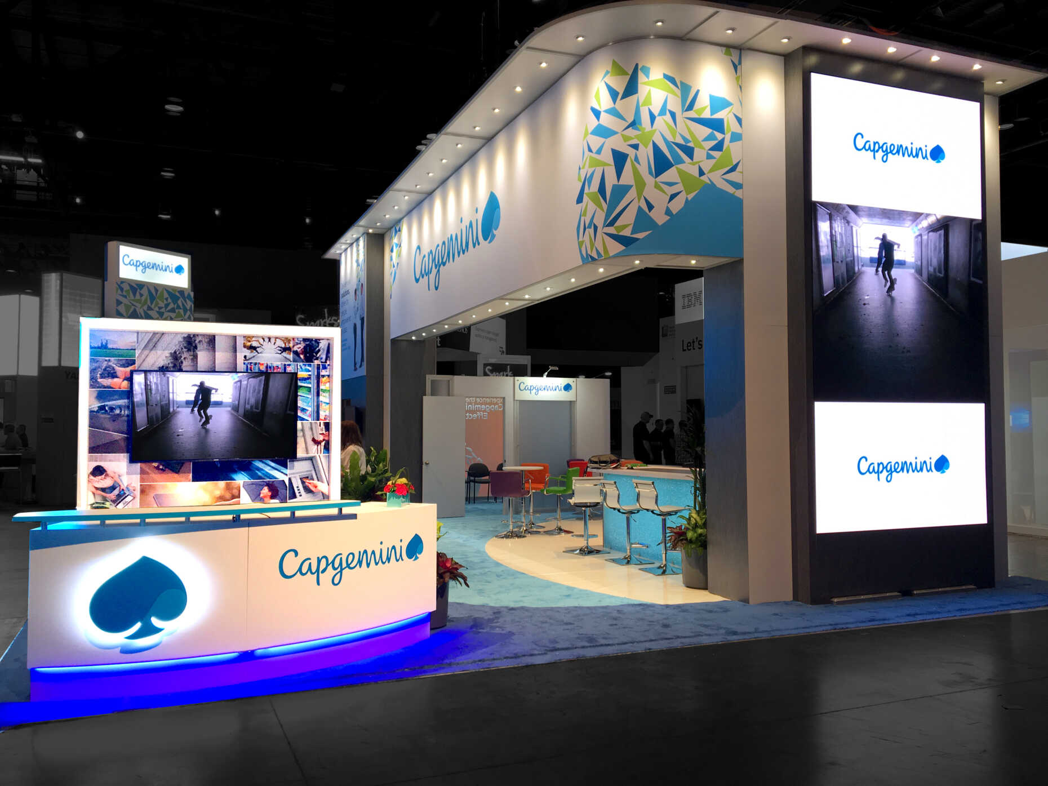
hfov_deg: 61.7
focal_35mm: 29
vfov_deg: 48.2
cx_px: 524
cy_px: 393
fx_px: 878
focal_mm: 4.15
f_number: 2.2
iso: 32
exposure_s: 1/40
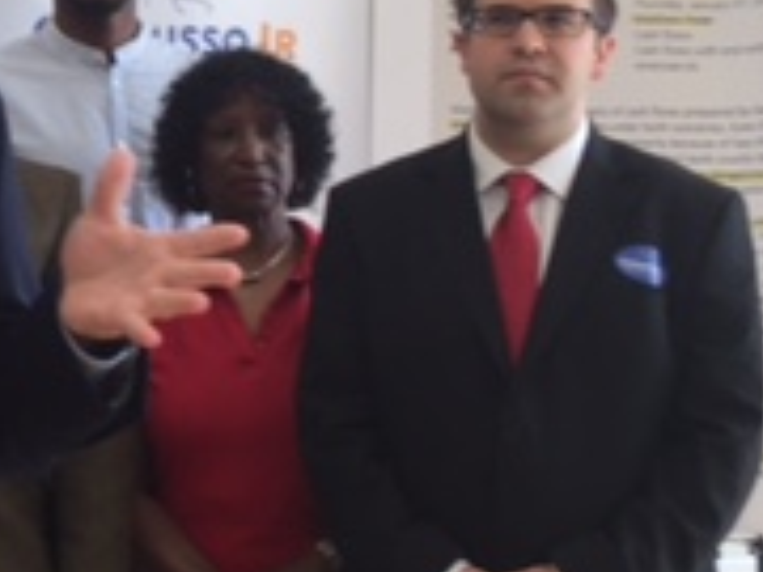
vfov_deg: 14.3
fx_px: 2270
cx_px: -322
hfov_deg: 17.5
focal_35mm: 103
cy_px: 186
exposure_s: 1/40
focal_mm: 4.15
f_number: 2.2
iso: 32
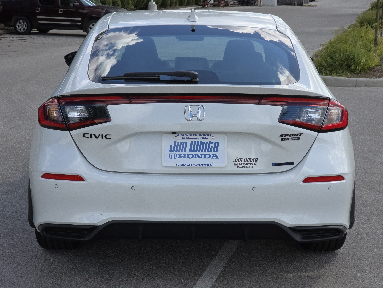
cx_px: 192
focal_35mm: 69
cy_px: 144
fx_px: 763
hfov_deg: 28.2
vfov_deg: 21.3
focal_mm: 7.9
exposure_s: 1/2000
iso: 80
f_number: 2.4
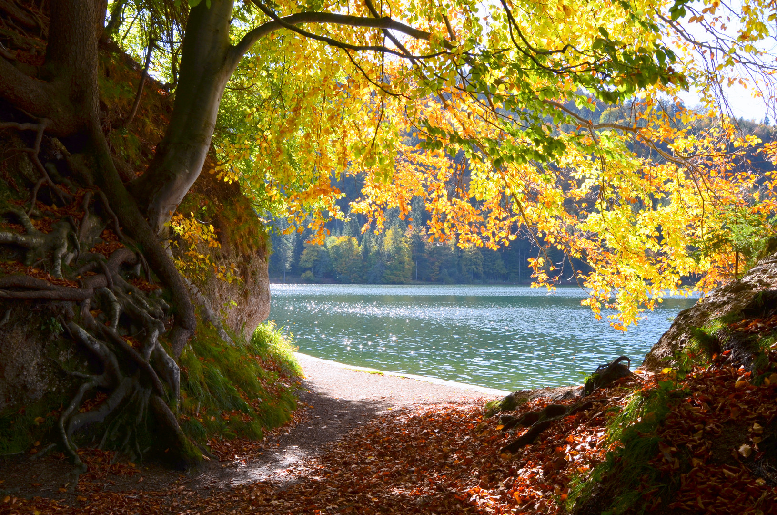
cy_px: 258
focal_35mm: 32
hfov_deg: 59.6
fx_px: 678
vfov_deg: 41.5
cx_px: 388
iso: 200
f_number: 10
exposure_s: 1/80
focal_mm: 21
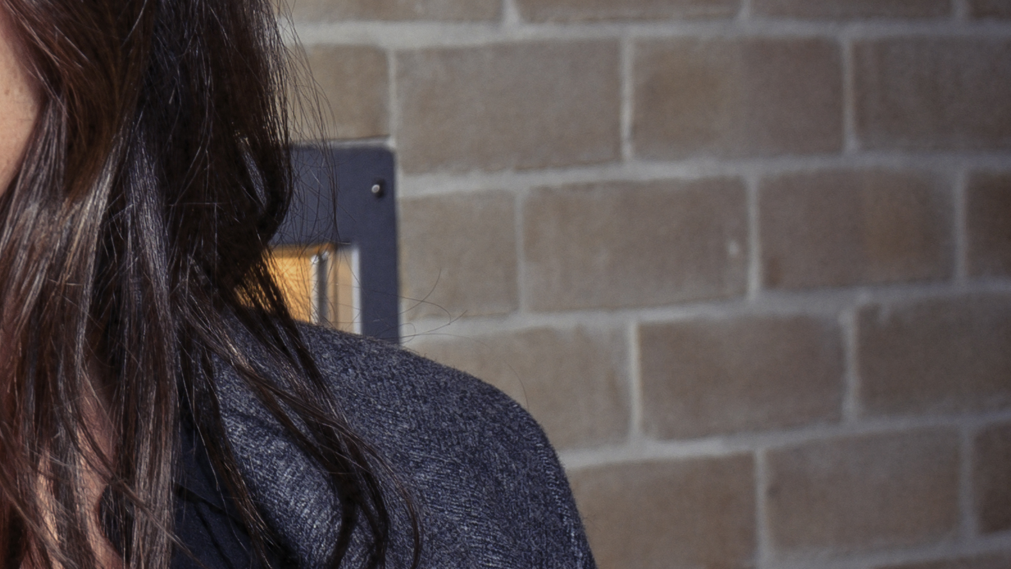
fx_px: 7533
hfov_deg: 7.4
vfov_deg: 4.3
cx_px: -915
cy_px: 468
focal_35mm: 281
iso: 200
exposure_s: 1/200
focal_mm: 70
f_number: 7.1
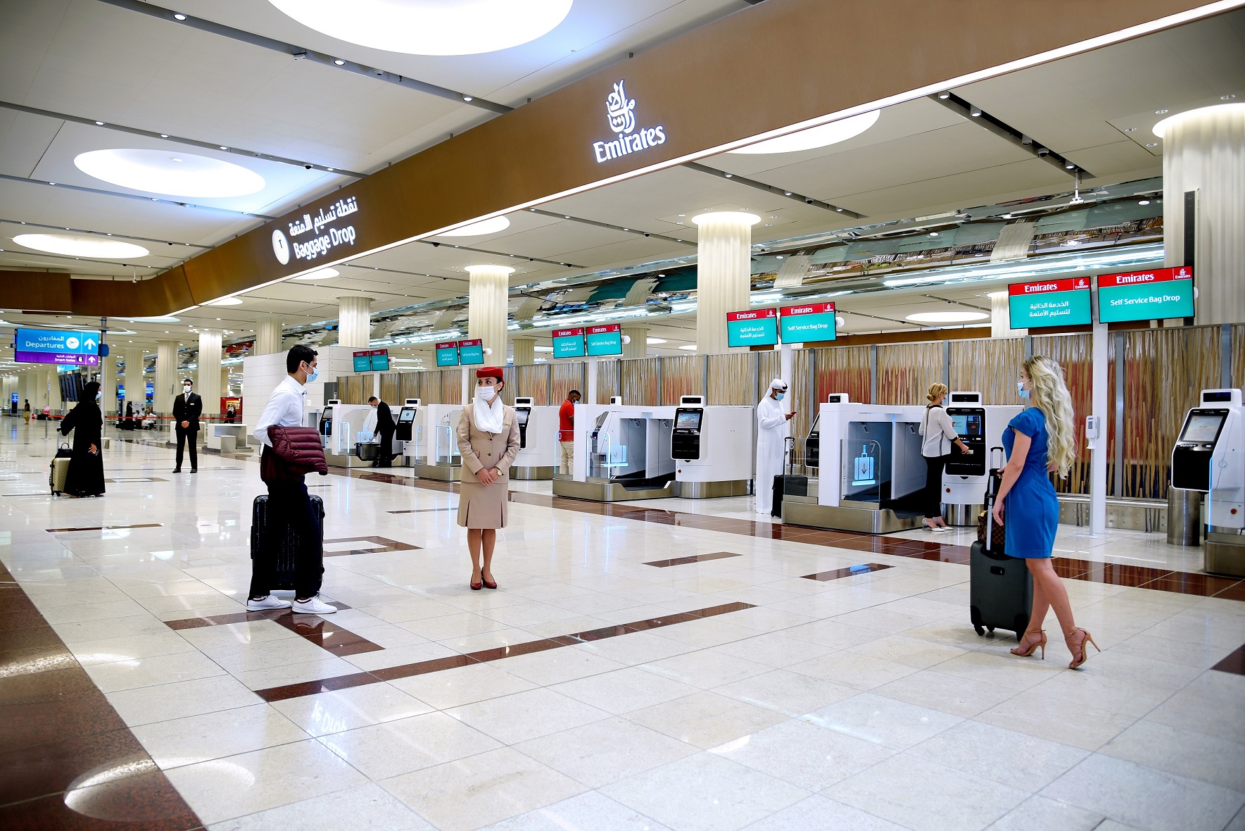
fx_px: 830
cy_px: 416
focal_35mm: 24
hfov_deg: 73.7
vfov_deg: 53.2
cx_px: 622
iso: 200
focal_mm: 24
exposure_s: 1/40
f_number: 4
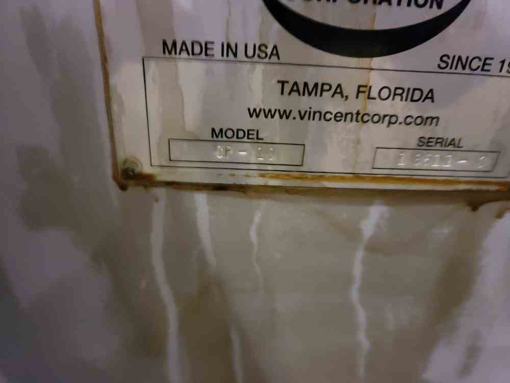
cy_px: 192
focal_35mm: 25
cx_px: 255
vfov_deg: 54.9
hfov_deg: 69.4
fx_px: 368
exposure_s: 1/20
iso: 1250
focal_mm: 7
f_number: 1.8
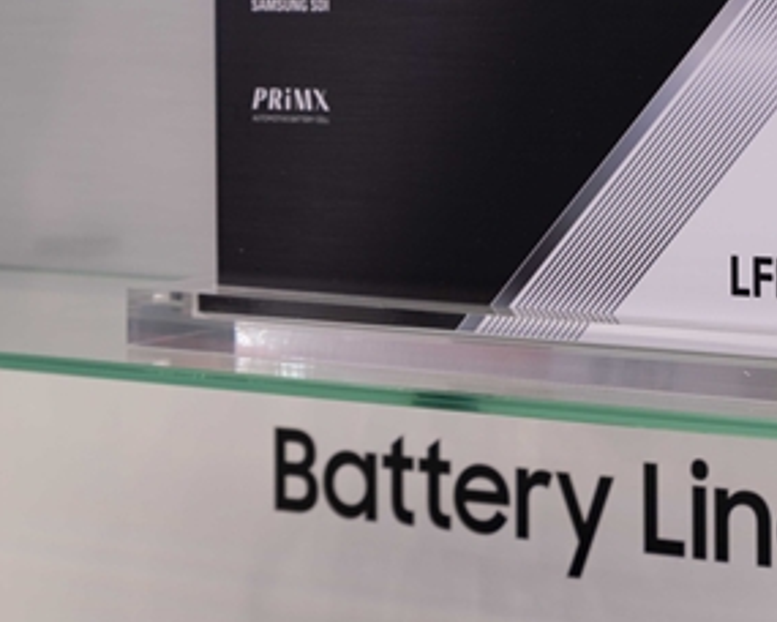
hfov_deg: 13.8
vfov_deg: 11.2
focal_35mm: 136
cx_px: 881
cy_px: -89
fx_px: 3127
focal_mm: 48
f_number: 5.6
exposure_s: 1/25
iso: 125
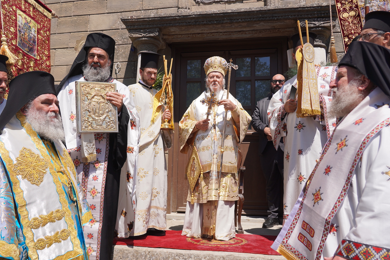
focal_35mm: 28
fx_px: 303
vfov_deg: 46.4
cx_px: 189
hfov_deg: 65.5
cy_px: 137
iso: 100
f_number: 4.5
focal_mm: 24
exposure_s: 1/1000
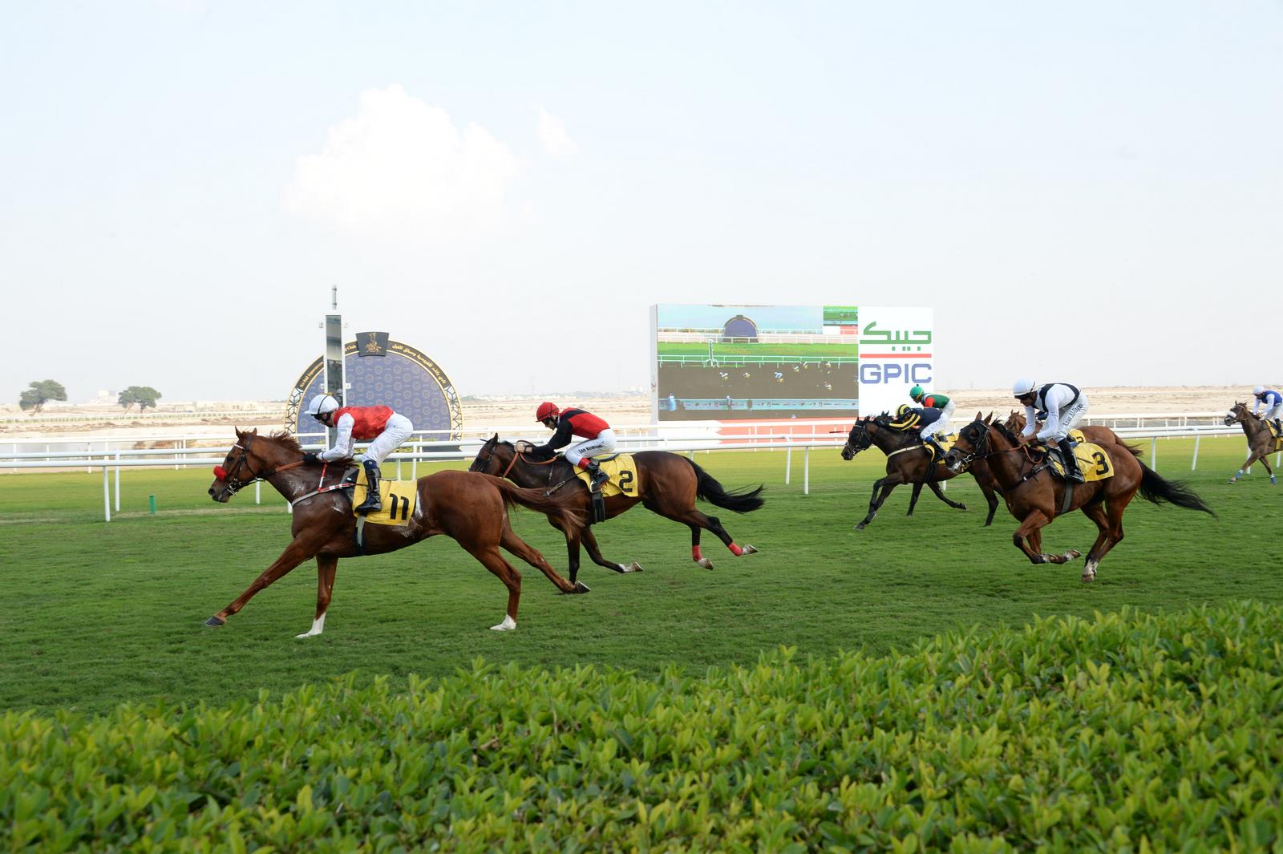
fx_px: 1140
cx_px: 642
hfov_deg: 58.7
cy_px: 427
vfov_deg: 41.1
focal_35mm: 32
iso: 2500
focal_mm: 32
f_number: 11
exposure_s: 1/1000
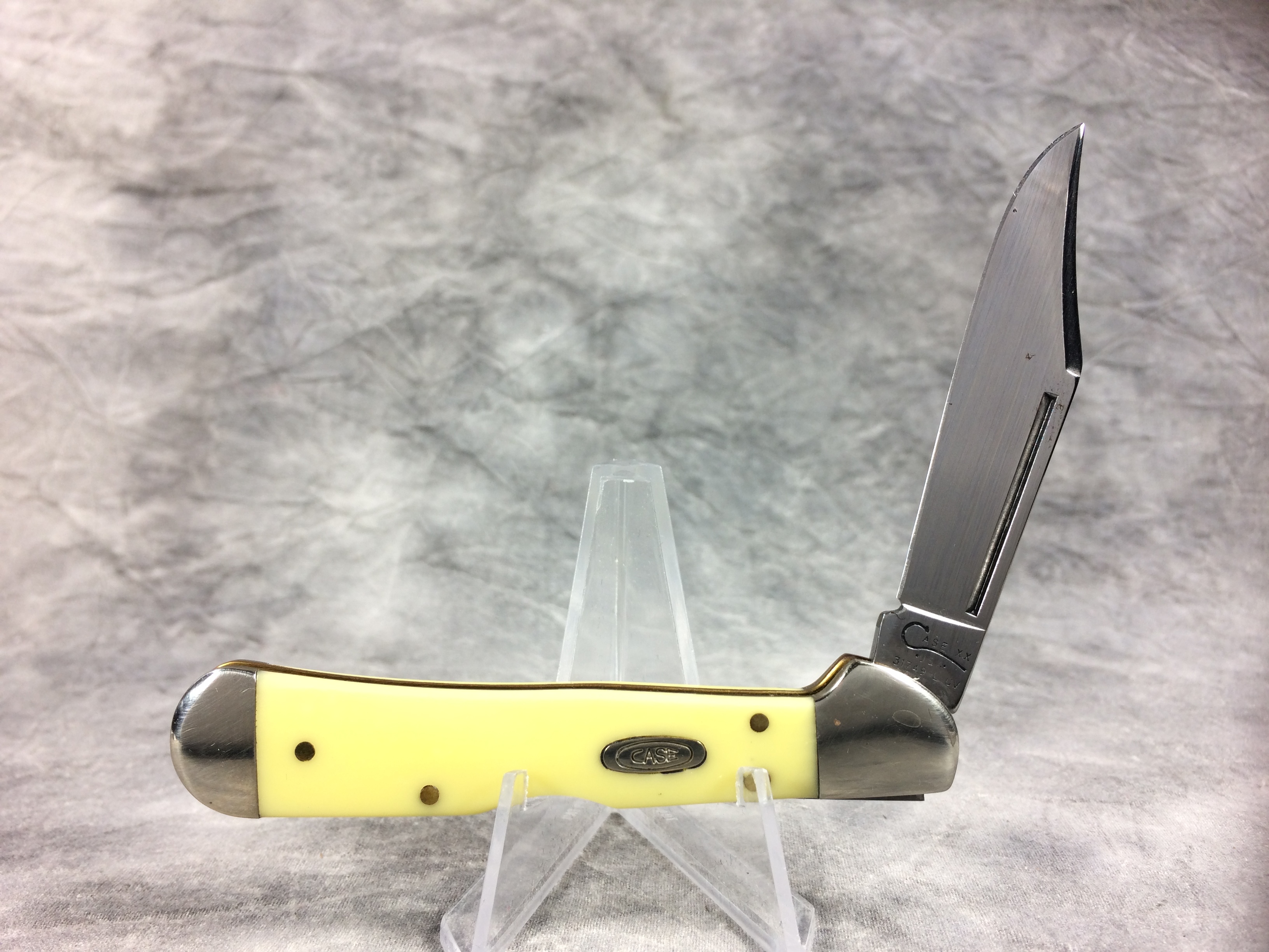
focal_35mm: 29
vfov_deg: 48.2
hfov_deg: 61.7
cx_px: 634
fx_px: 1063
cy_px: 476
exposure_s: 1/60
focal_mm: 4.15
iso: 40
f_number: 2.2
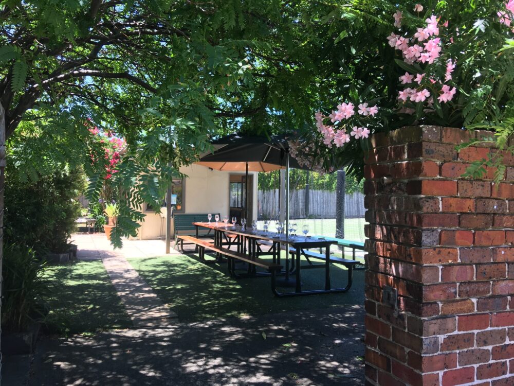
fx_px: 431
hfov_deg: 61.7
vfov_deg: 48.2
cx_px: 257
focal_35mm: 29
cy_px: 193
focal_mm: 4.15
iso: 25
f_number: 2.2
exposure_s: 1/182
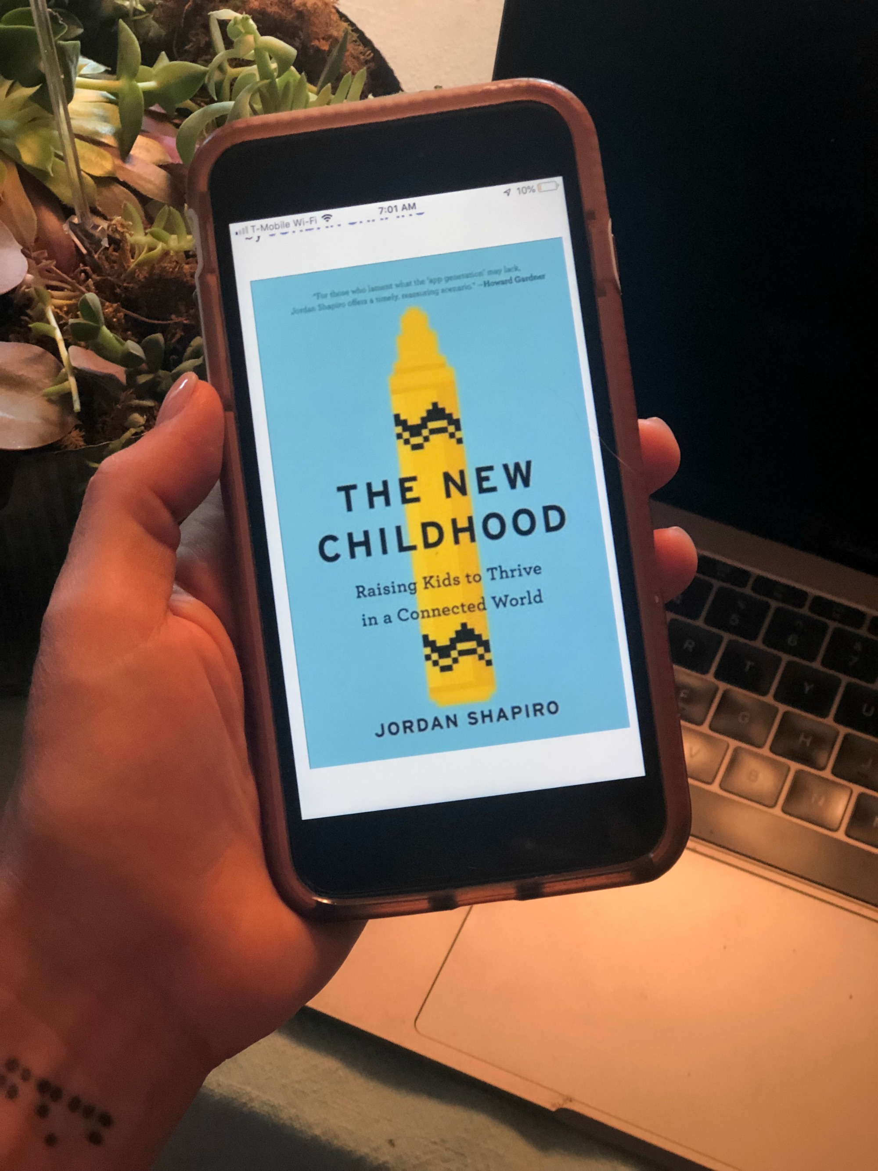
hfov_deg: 25.7
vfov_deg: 33.8
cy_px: 586
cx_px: 439
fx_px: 1928
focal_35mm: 57
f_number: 2.8
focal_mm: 6.6
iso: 160
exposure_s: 1/30
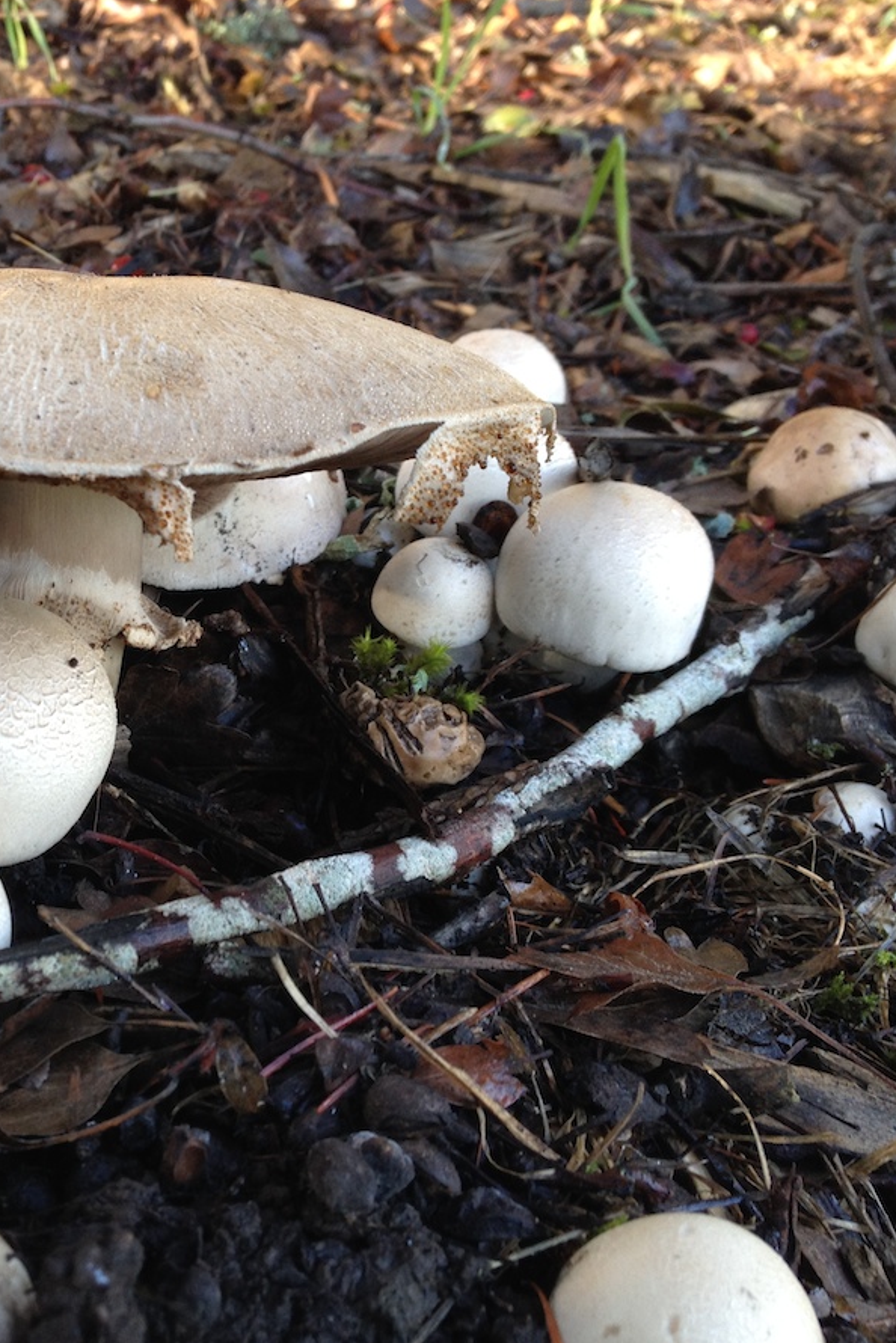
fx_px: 1829
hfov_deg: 26.8
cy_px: 671
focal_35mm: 49
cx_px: 127
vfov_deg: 40.3
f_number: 2.4
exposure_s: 1/60
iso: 64
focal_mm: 4.28
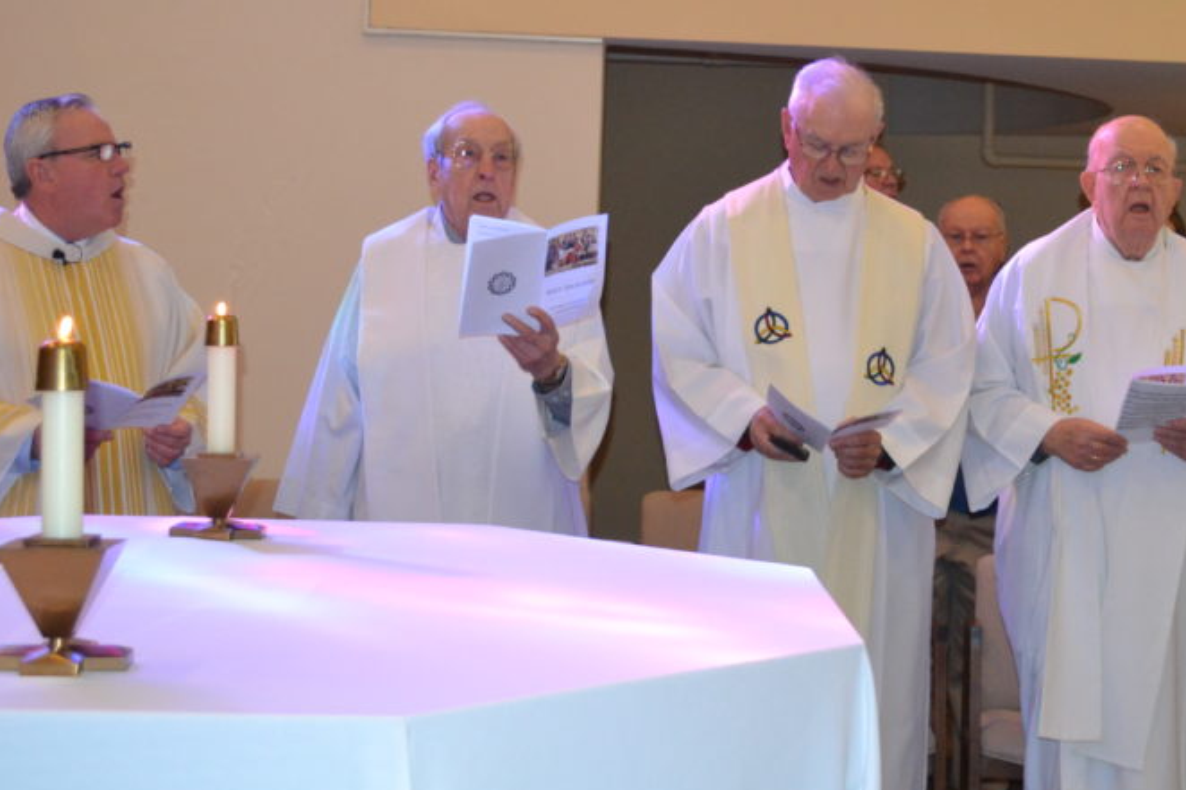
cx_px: 788
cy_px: 239
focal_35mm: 65
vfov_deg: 20.8
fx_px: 2141
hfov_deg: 30.7
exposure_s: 1/60
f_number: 4.5
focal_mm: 28
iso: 1600
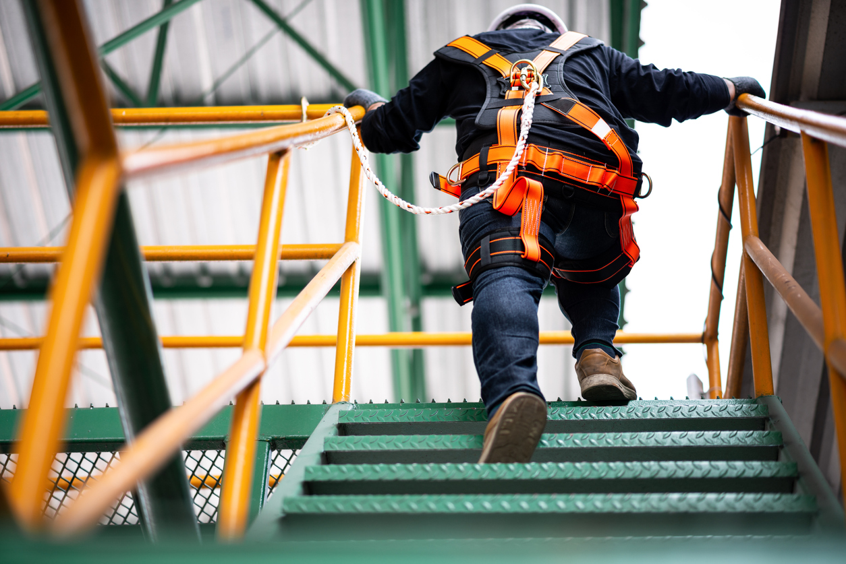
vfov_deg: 16.1
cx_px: 423
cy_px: 282
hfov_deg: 23.9
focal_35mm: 85
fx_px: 1998
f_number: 1.8
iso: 100
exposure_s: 1/640
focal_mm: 85
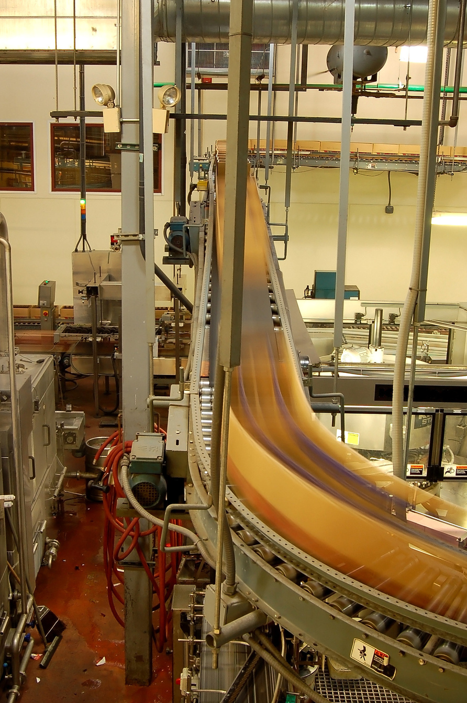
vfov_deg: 45.4
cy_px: 326
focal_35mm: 43
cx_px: 209
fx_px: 838
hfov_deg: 31.1
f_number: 11
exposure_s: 2
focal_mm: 20
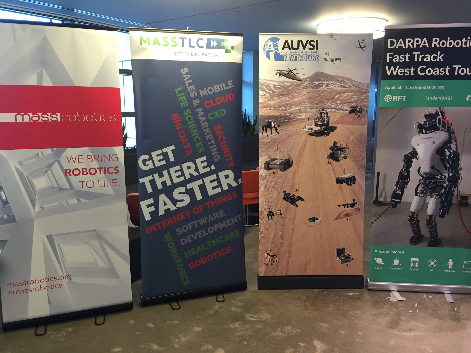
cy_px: 176
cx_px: 236
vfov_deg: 48.2
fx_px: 395
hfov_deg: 61.7
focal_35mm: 29
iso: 125
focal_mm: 4.15
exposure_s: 1/30
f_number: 2.2
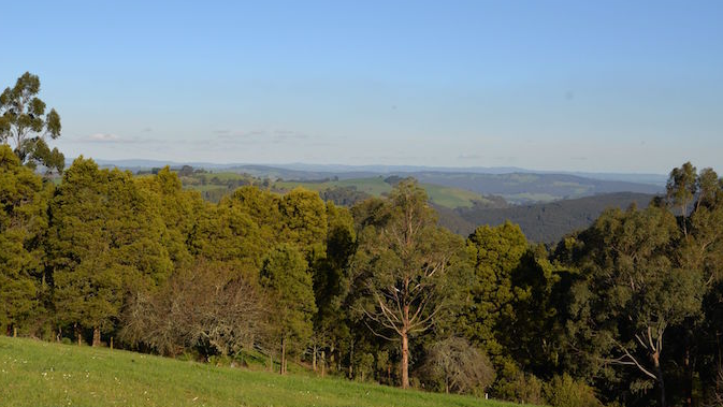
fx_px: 978
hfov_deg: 40.6
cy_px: 114
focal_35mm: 51
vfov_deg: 23.3
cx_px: 362
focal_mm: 32
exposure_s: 1/400
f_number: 10
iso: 200
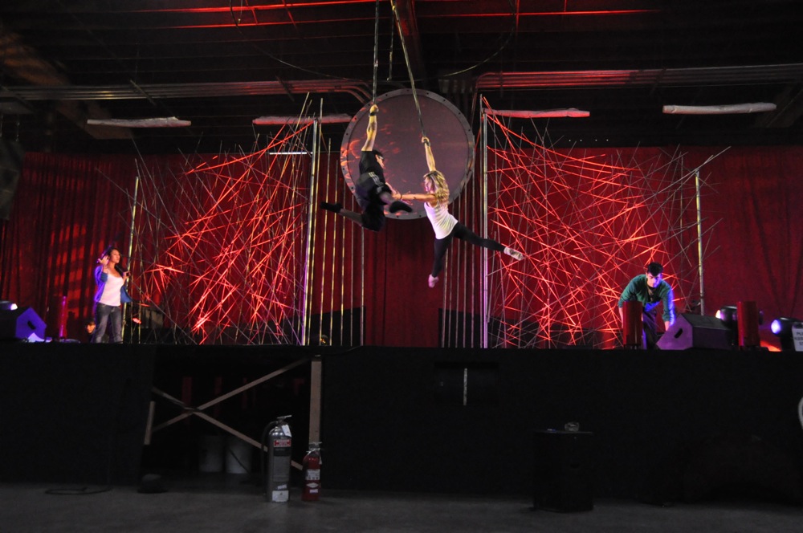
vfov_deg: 39.9
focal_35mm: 33
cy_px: 266
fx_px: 735
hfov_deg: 57.3
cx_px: 402
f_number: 4
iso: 3200
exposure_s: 1/125
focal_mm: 22
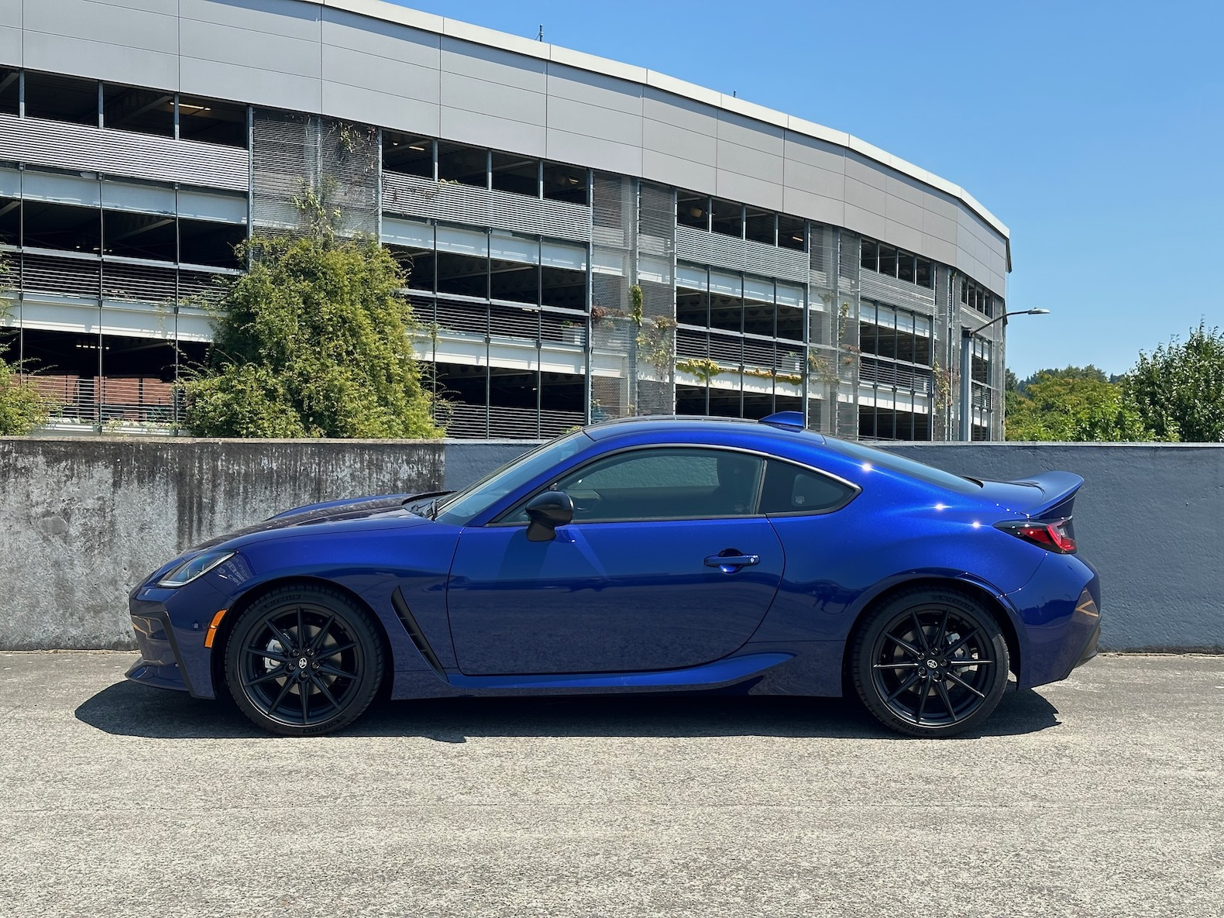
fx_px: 1697
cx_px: 612
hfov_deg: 39.7
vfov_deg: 30.3
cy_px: 459
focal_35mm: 48
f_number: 1.78
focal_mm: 6.86
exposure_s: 1/2070
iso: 64
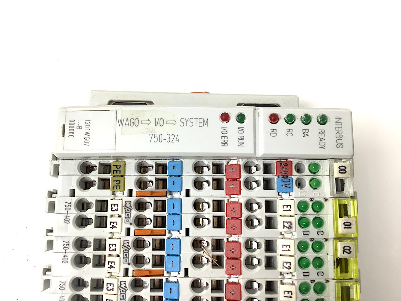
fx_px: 359
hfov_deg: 58.3
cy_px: 150
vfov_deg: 45.4
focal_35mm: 31
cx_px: 200
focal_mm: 3.3
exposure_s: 1/50
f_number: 2.4
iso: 64
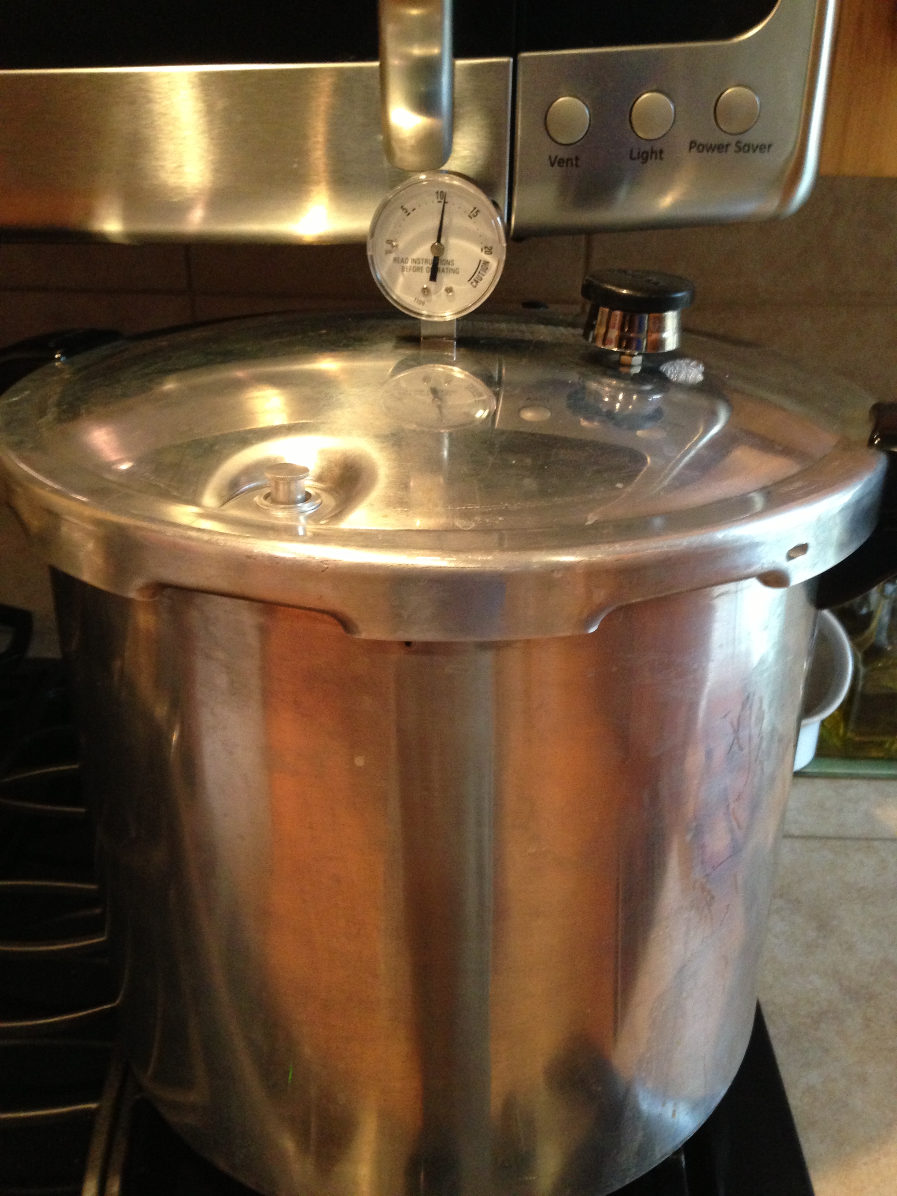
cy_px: 598
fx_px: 1140
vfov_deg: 55.4
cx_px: 448
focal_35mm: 33
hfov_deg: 42.9
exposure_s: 1/20
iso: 400
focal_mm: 4.13
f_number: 2.4
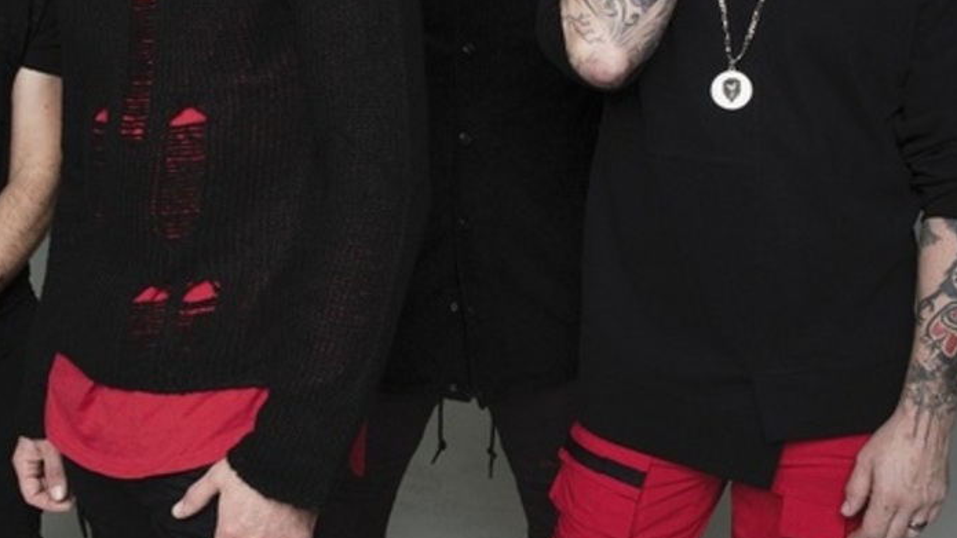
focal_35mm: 47
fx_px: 1193
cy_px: 106
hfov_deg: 43.4
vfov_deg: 25.0
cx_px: 358
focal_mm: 26
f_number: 8
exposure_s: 1/200
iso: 200
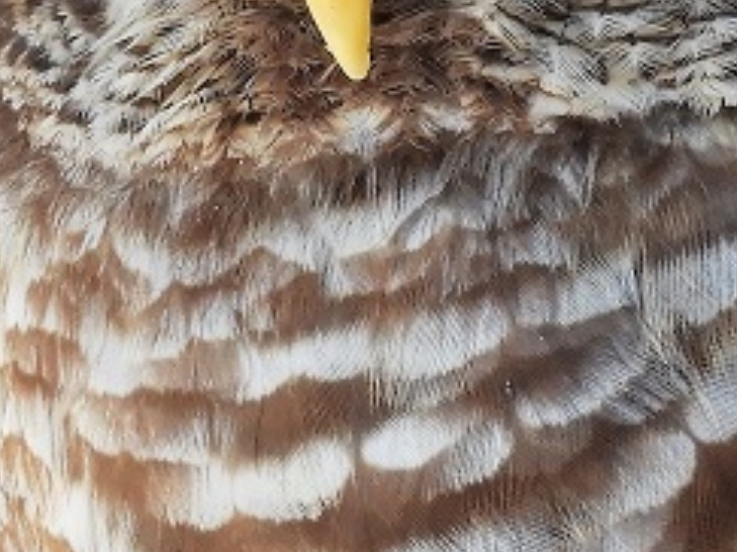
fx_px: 6448
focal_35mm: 303
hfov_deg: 6.5
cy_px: 141
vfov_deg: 4.9
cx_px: 519
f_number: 4
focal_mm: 9.9
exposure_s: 1/50
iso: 100
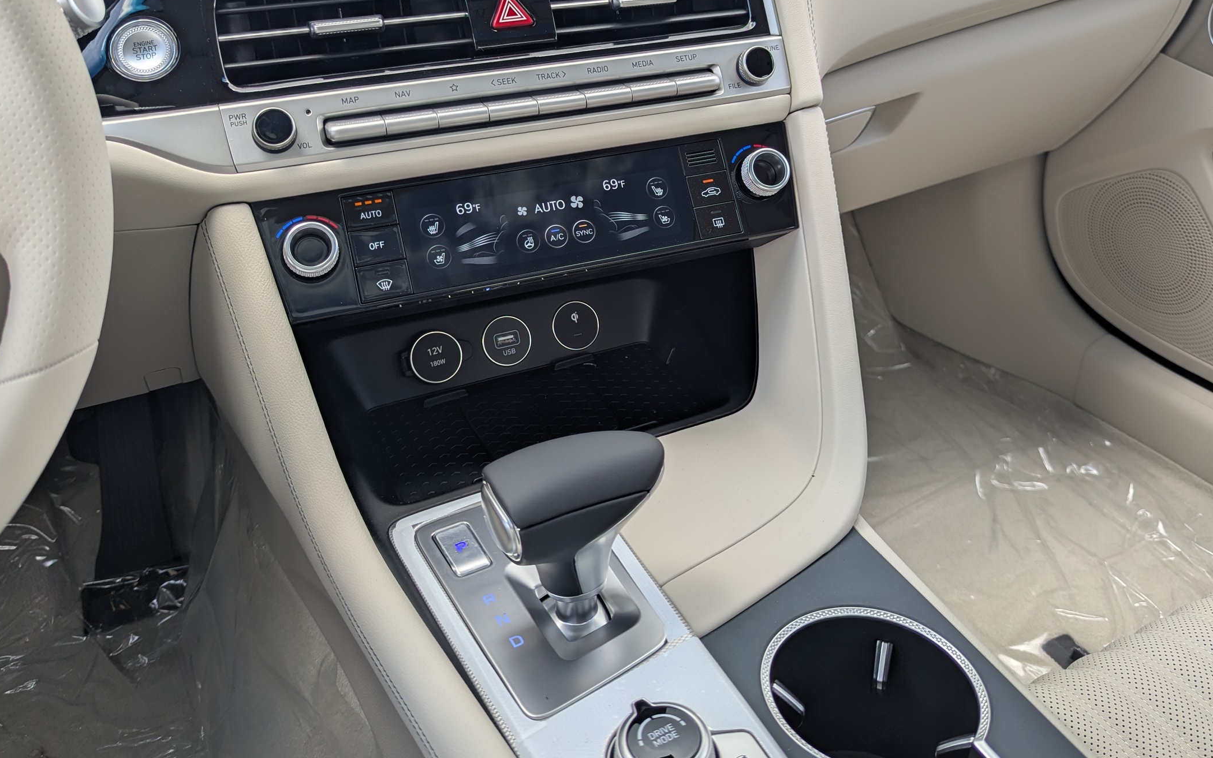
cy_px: 241
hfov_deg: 61.2
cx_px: 622
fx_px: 1025
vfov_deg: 40.0
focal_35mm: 31
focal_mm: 6.81
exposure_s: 1/413
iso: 42
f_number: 1.85
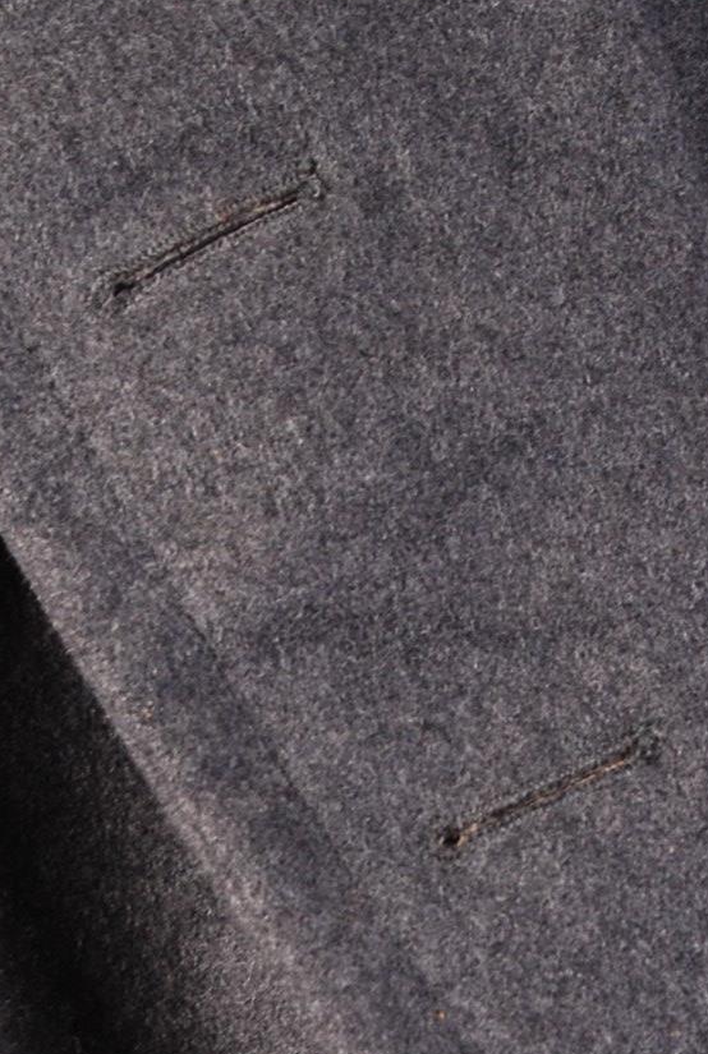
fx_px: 5870
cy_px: 1062
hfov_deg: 6.9
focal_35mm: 200
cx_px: 455
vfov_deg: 10.2
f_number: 9
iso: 400
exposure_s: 1/125
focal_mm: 38
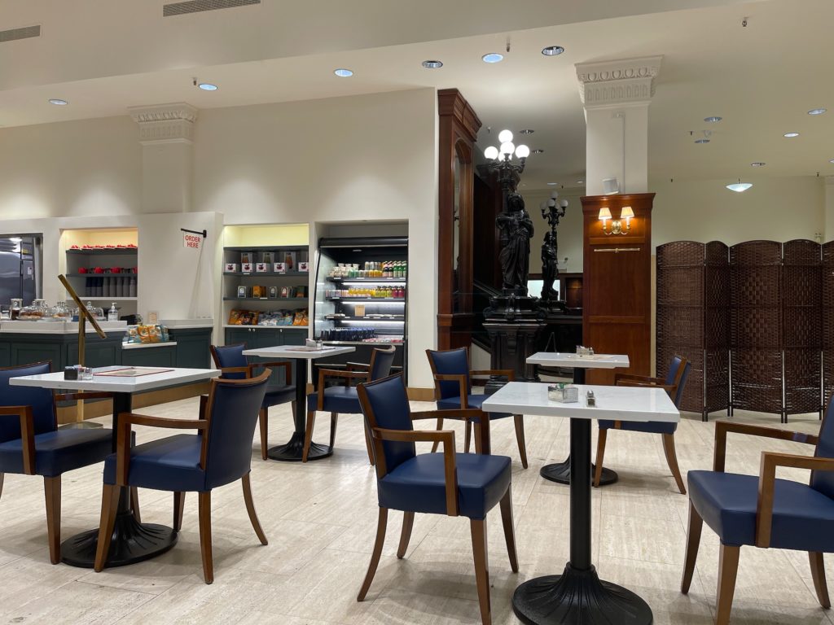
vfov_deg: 53.1
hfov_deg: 67.3
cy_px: 312
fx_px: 626
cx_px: 417
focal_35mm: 26
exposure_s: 1/60
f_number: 1.6
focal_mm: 5.1
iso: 80
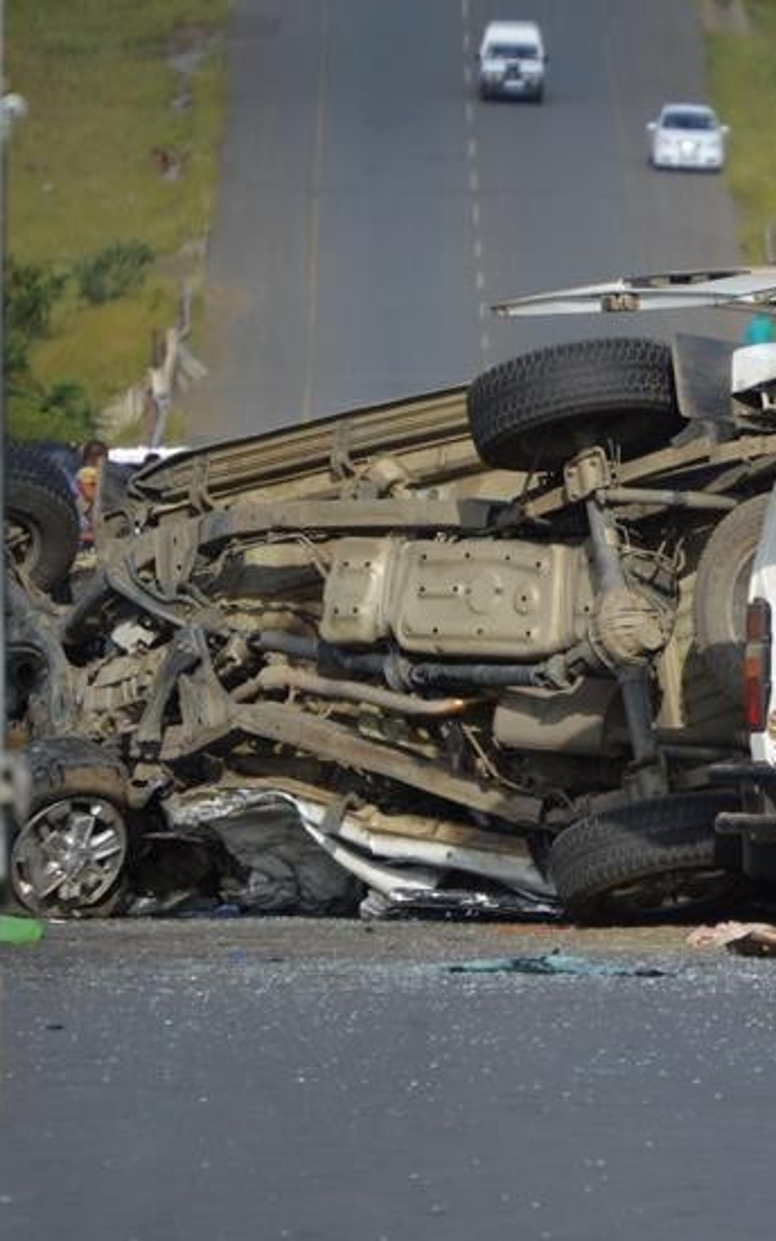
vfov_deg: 3.3
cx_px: 1007
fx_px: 21712
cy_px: 650
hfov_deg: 2.0
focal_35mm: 642
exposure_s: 1/2000
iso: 320
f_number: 5.6
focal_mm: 200
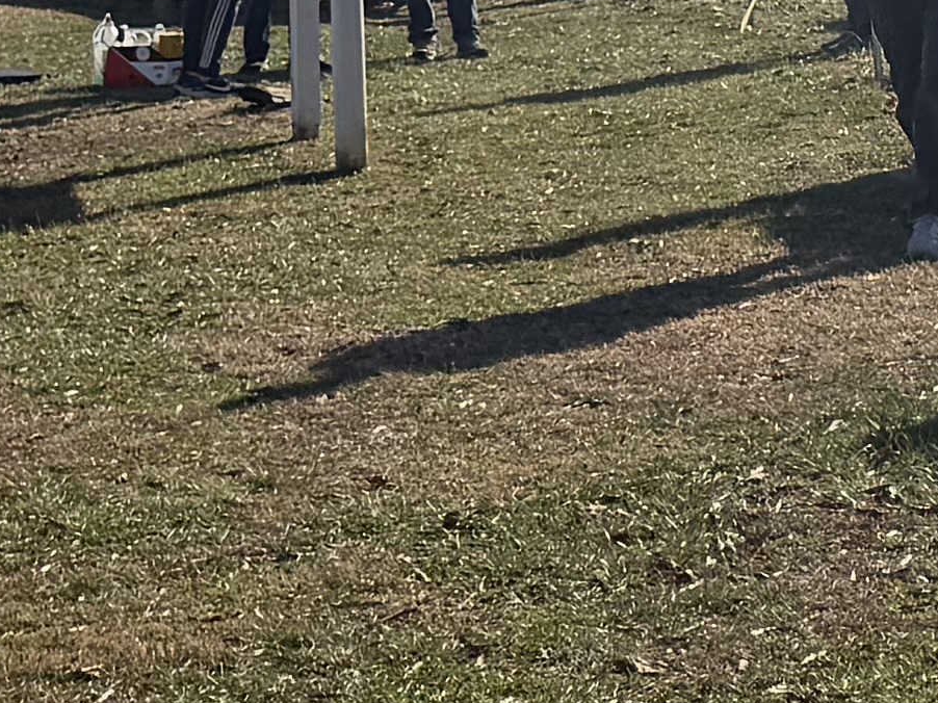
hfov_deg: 12.9
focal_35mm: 152
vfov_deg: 9.6
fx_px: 4118
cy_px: -202
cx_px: 812
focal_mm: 6.76
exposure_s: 1/9091
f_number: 1.78
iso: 80
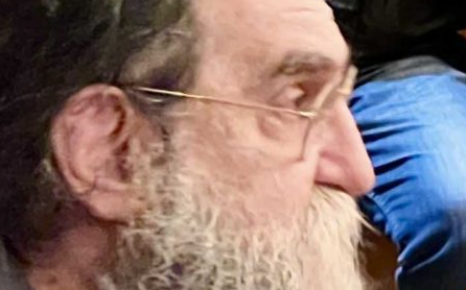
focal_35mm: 469
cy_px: 636
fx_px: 5952
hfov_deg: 4.5
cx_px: 650
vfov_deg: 2.8
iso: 800
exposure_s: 1/25
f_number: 2.8
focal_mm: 9
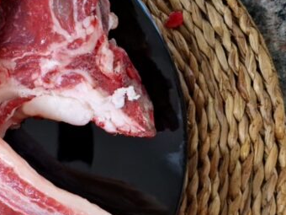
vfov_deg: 28.0
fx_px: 430
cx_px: 21
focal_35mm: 52
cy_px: 124
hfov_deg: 34.5
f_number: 1.8
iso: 250
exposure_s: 1/50
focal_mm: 6.4
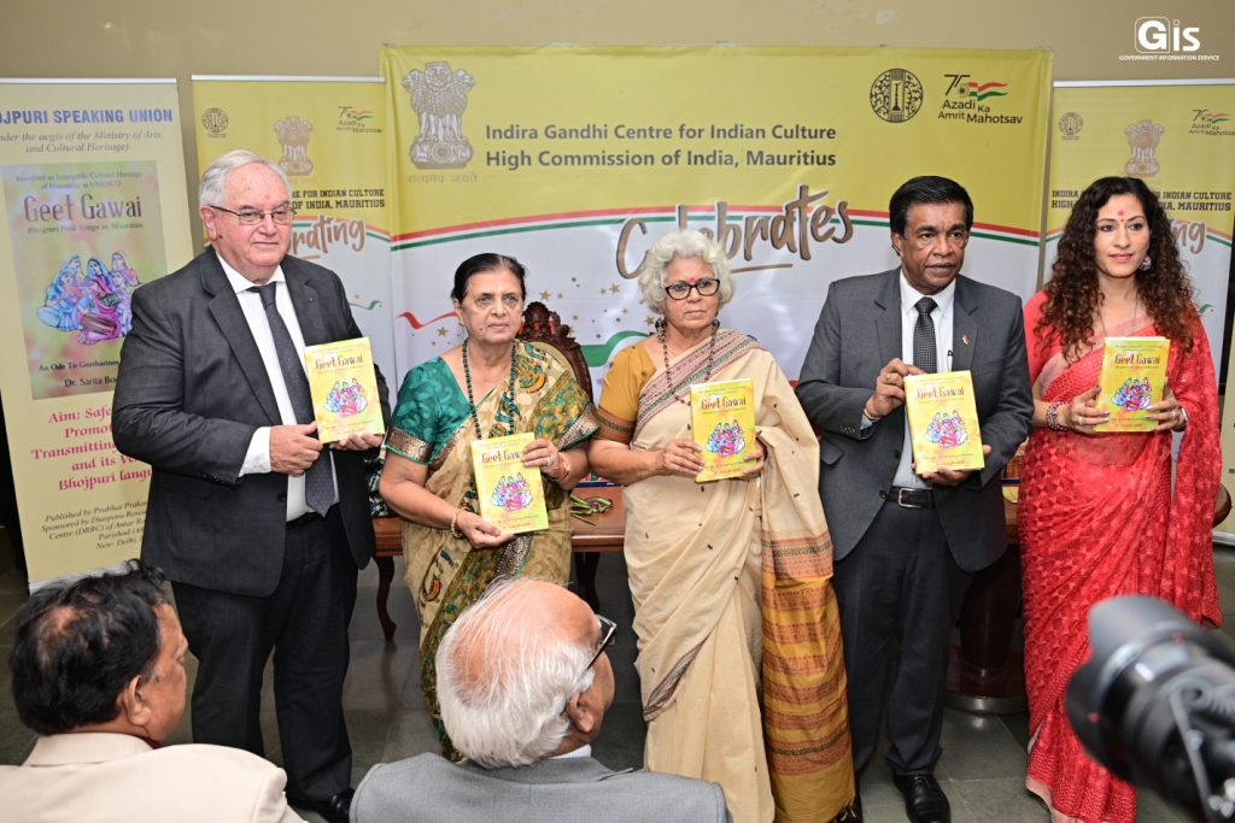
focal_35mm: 32
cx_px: 618
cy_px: 412
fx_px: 1098
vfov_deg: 41.1
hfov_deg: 58.7
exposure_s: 1/200
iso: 1000
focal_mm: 32
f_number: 5.6
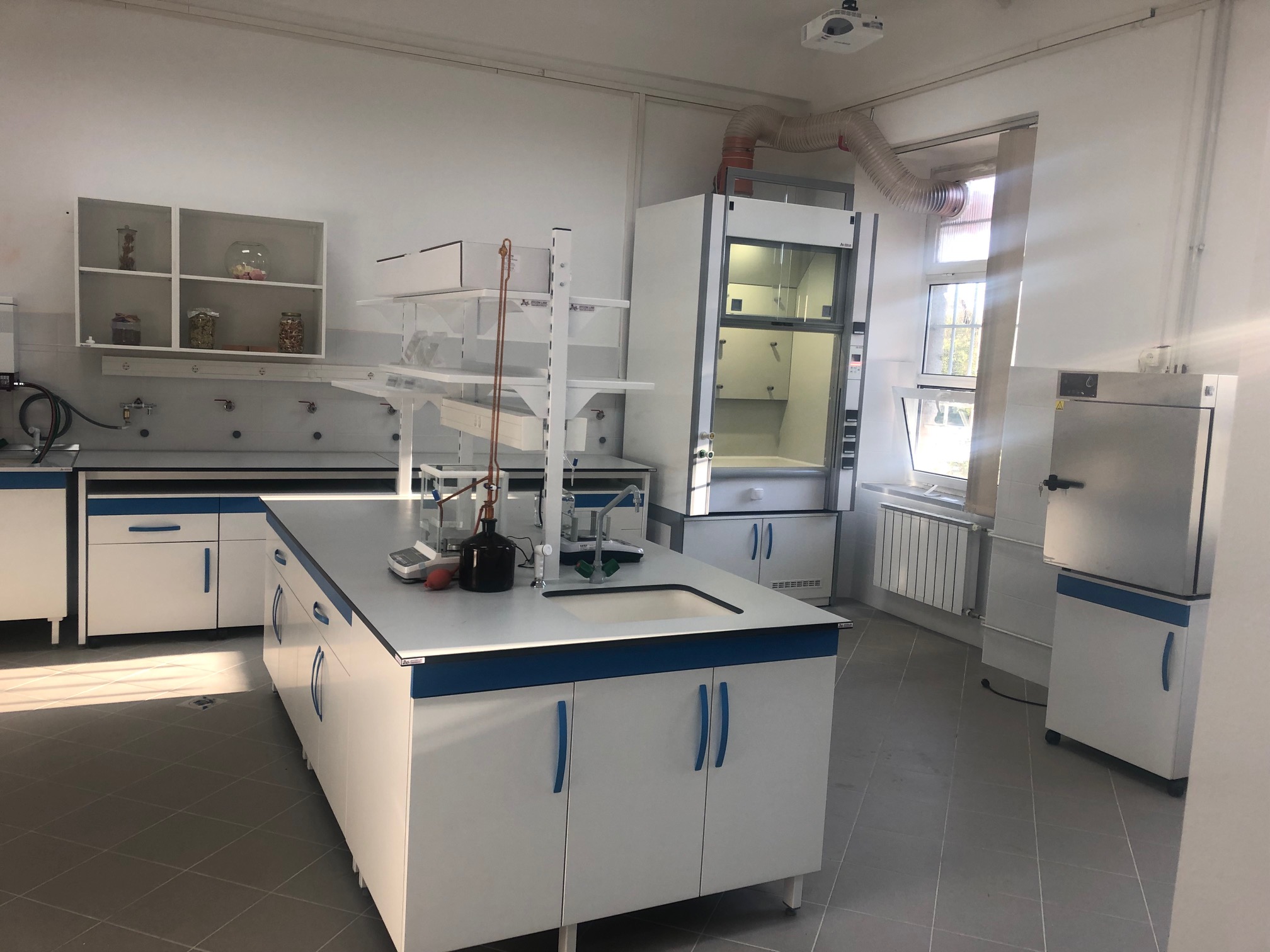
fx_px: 1027
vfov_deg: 49.7
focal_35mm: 28
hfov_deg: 63.4
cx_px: 635
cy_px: 476
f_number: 1.8
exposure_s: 1/50
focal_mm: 3.99
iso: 25
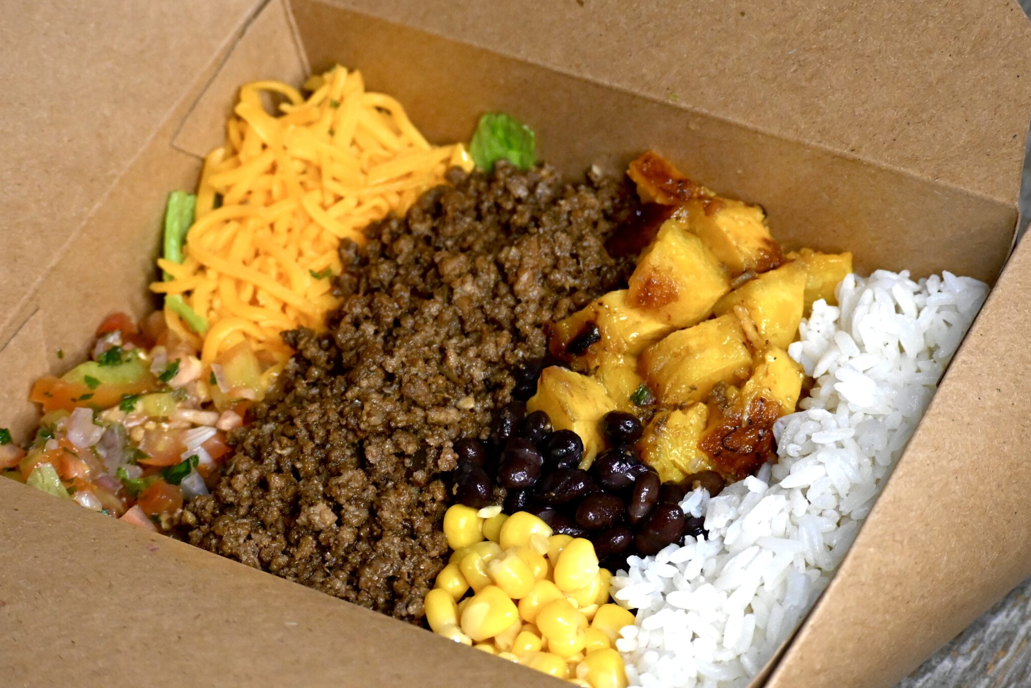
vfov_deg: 11.2
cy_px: 373
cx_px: 468
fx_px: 3512
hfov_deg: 16.7
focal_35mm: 123
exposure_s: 1/100
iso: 3200
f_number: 4.8
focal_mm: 65
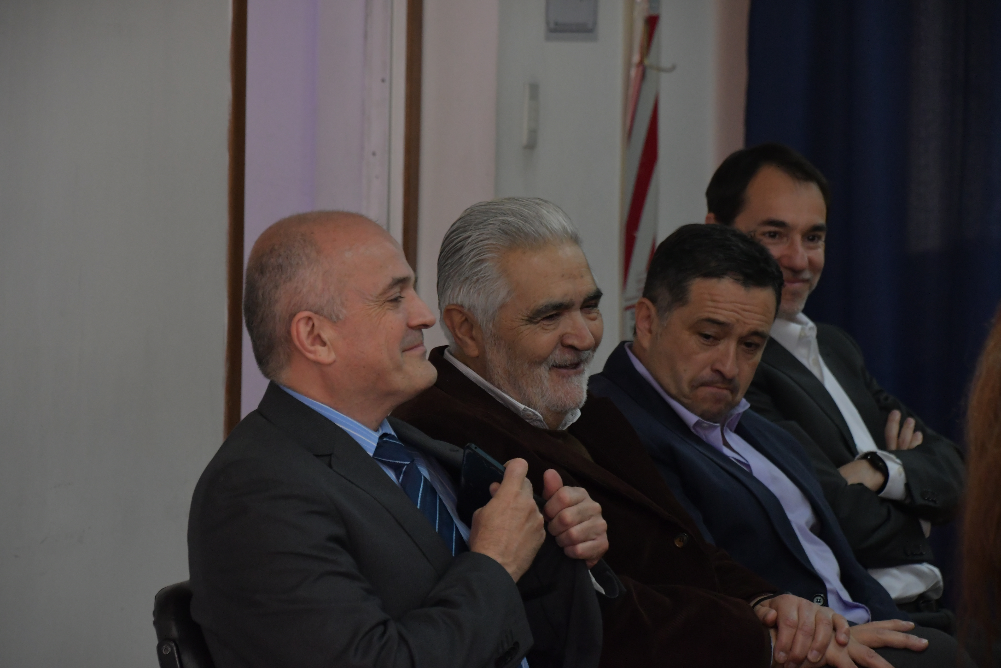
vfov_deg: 8.3
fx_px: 4588
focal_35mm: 165
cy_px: 334
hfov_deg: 12.5
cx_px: 500
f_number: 6.3
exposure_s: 1/200
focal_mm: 110
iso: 2000
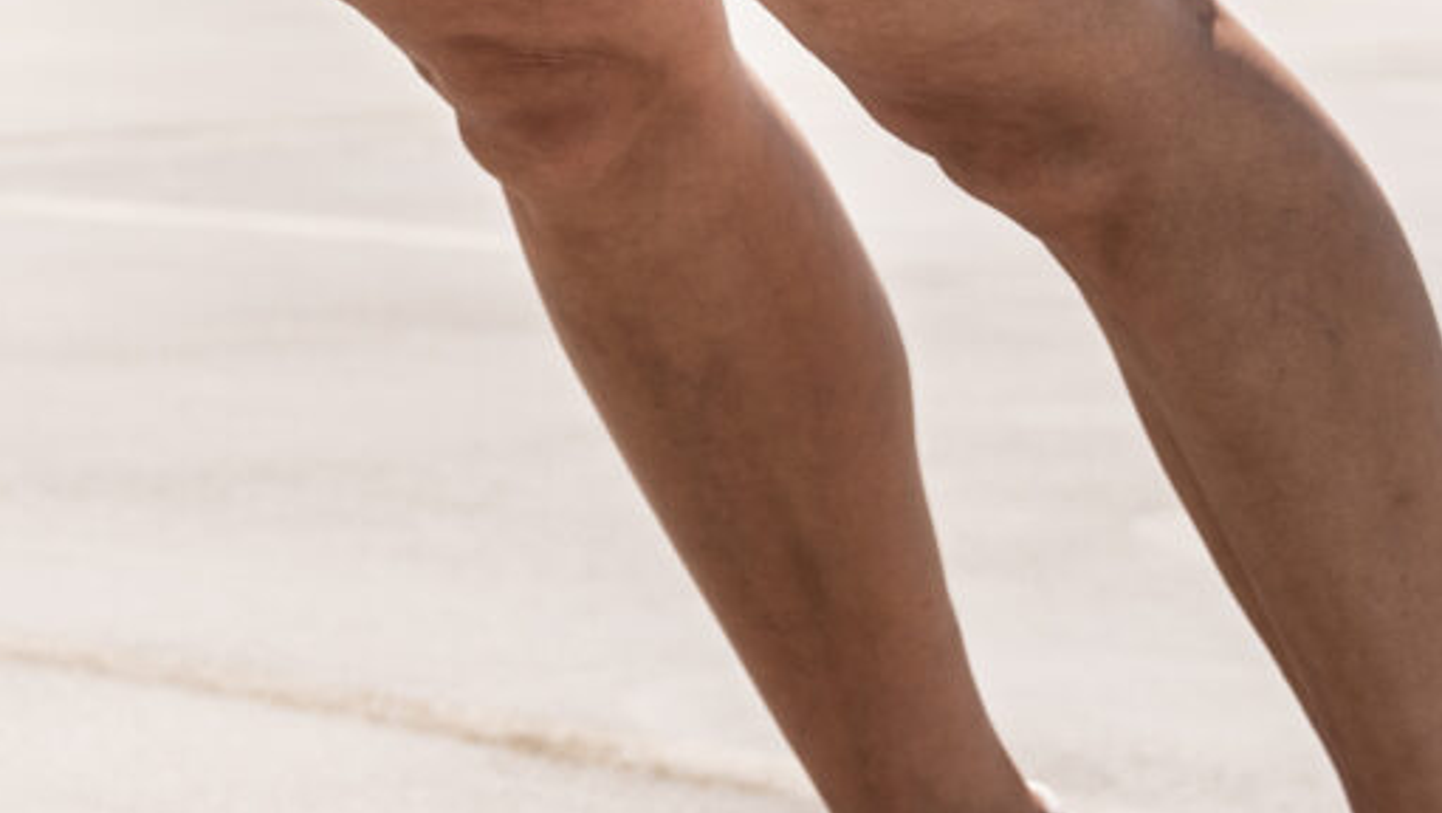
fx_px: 8305
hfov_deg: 9.6
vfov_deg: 5.5
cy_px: -769
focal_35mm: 217
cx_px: -858
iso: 100
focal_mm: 41.4
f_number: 4
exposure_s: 1/1000
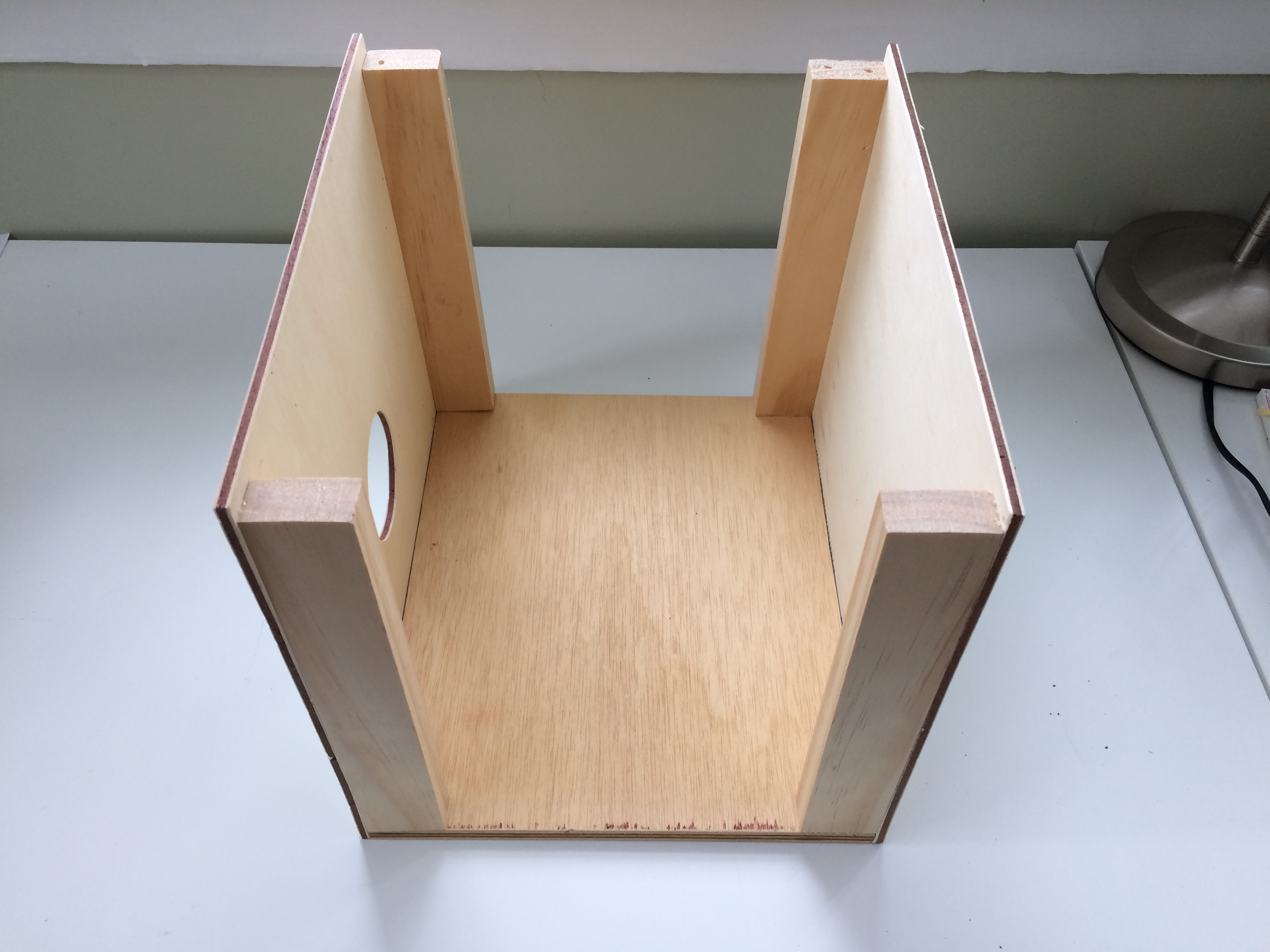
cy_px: 476
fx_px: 1064
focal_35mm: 29
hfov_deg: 61.7
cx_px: 635
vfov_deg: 48.2
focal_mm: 4.15
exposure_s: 1/30
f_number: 2.2
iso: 40
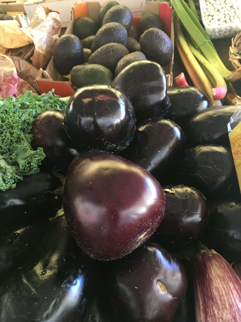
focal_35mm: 29
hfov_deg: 48.2
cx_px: 120
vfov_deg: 61.7
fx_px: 269
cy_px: 161
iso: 160
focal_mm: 4.15
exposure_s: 1/33
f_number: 2.2
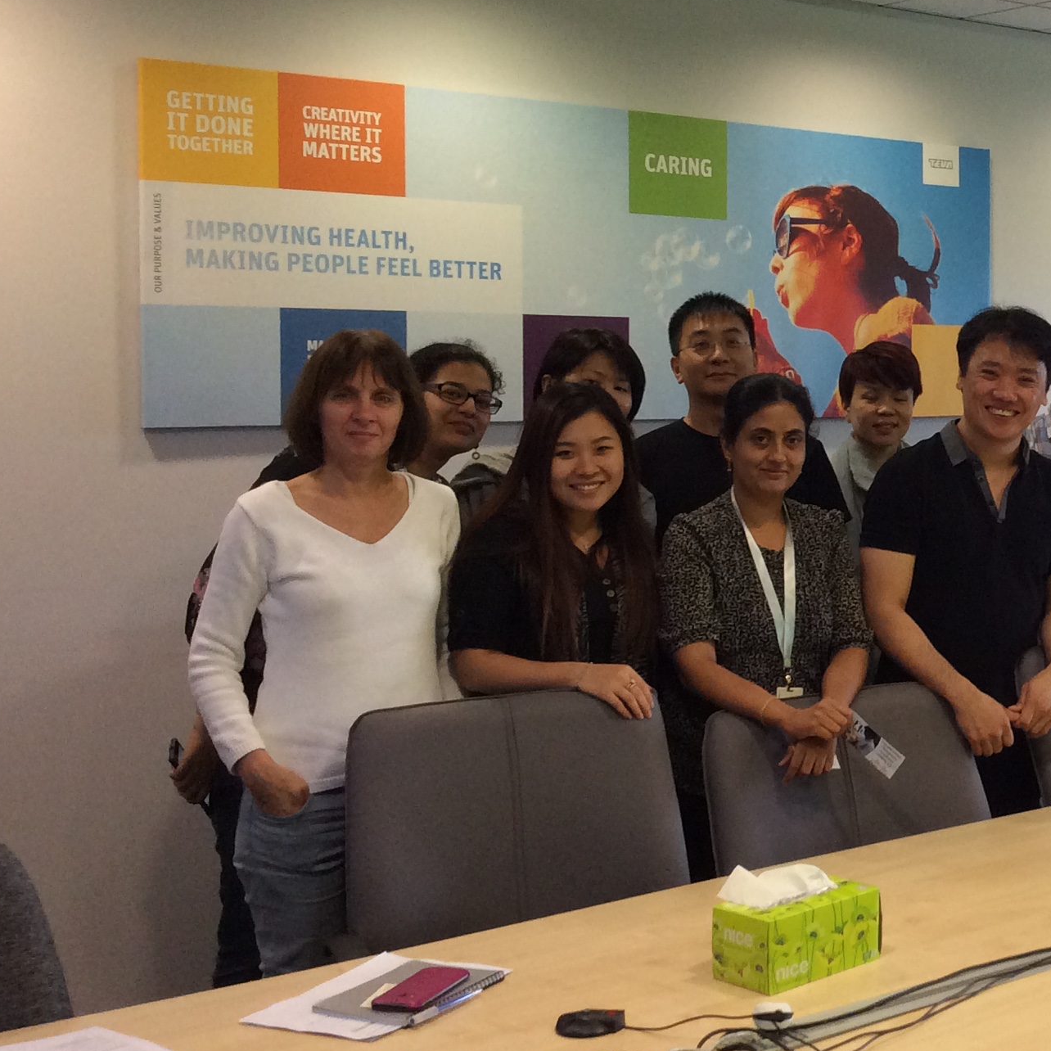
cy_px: 440
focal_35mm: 57
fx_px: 1958
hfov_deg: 28.5
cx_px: 1011
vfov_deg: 30.0
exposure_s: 1/25
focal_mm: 3.3
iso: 80
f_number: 2.4
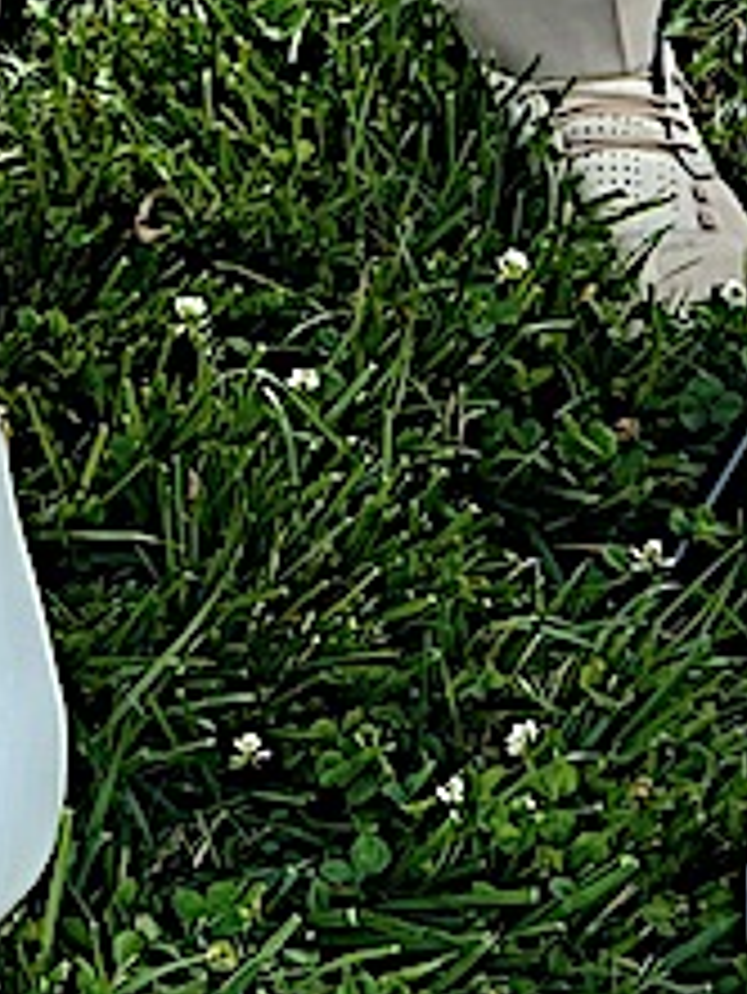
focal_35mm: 157
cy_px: -1014
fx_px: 4513
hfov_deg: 9.4
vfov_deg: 11.3
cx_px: -112
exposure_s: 1/190
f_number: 1.5
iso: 40
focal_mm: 5.7
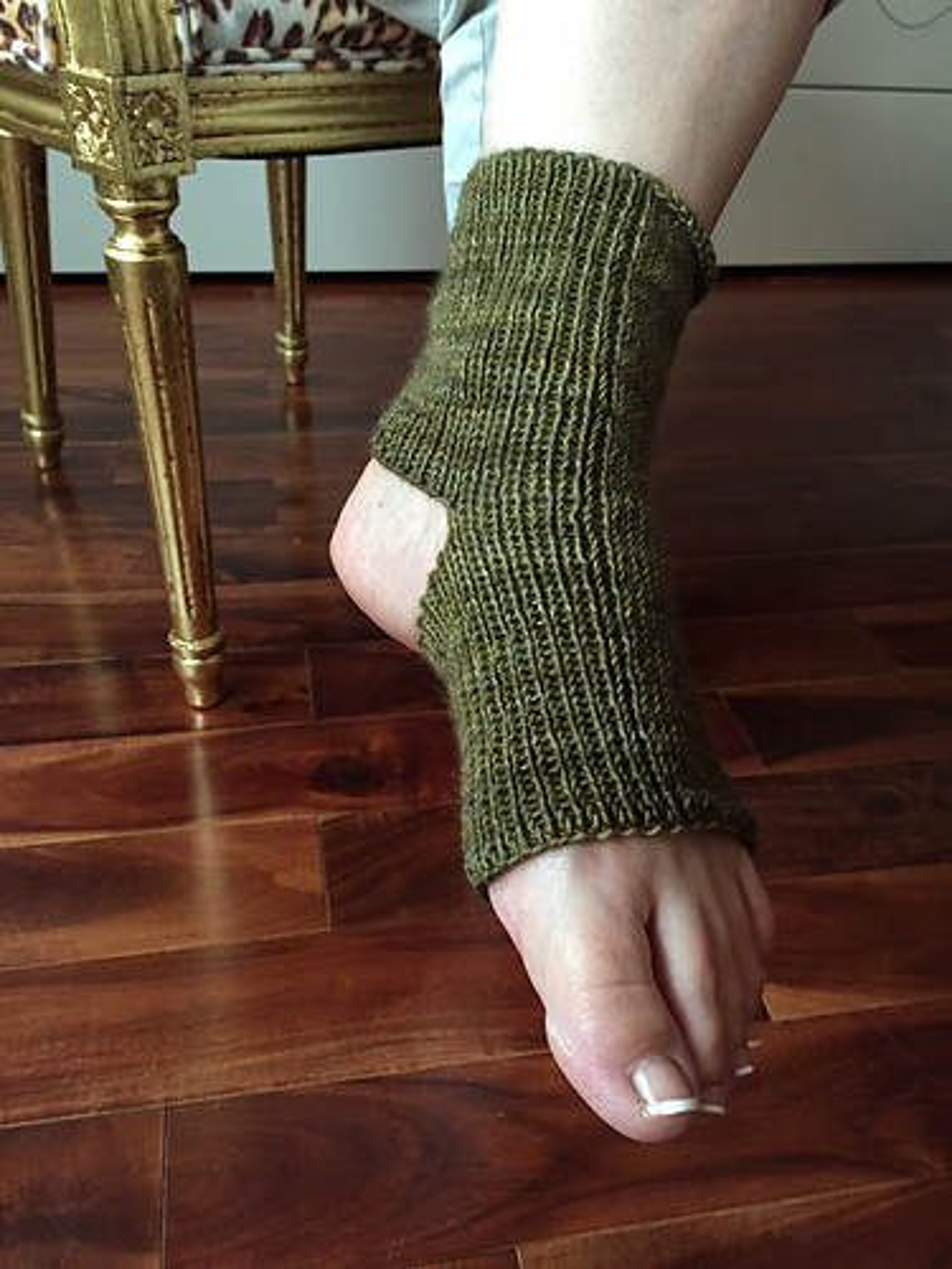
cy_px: 634
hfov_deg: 48.2
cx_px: 476
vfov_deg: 61.7
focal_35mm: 29
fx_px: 1063
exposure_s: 1/30
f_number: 2.2
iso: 250
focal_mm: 4.15
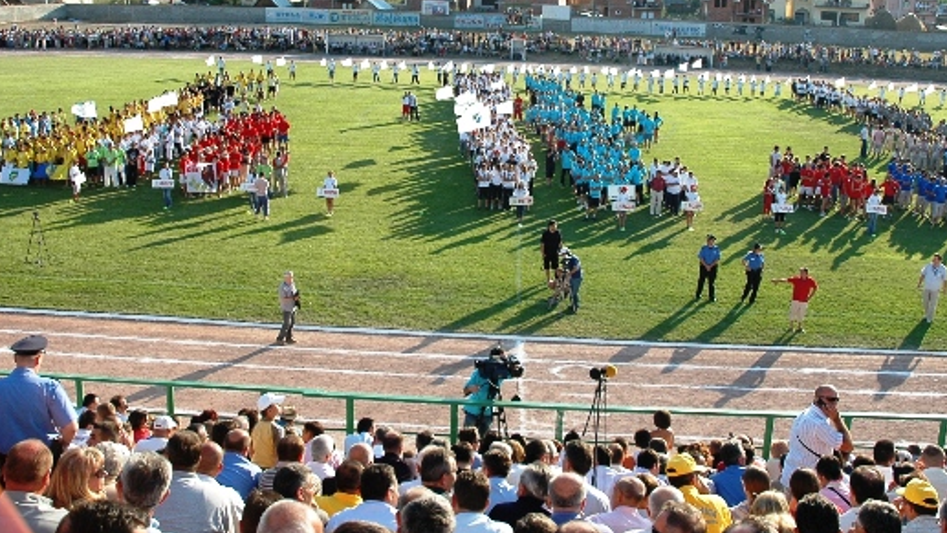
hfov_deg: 54.0
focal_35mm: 37
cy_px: 156
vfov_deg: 31.6
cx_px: 475
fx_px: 929
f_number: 7.1
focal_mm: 18
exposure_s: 1/200
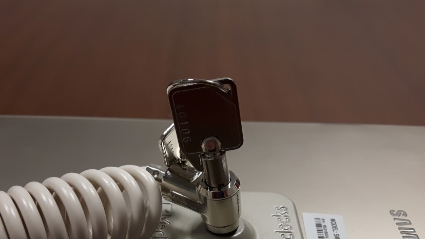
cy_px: 218
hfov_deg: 43.7
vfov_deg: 24.7
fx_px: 530
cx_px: 197
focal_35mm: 47
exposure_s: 1/33
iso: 80
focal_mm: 3.7
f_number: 1.9
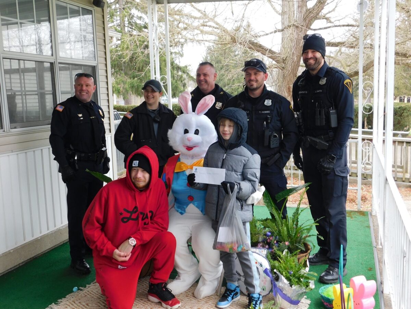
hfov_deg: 51.4
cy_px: 154
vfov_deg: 39.7
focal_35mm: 36
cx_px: 206
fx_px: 427
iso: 125
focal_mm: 6.3
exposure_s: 1/60
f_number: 3.5
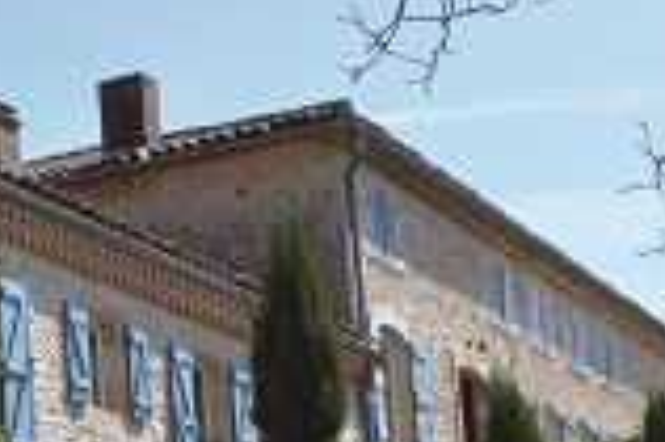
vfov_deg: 11.9
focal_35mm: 112
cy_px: 533
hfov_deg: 18.1
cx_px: 133
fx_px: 2067
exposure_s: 1/200
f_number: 7.1
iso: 100
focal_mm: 18
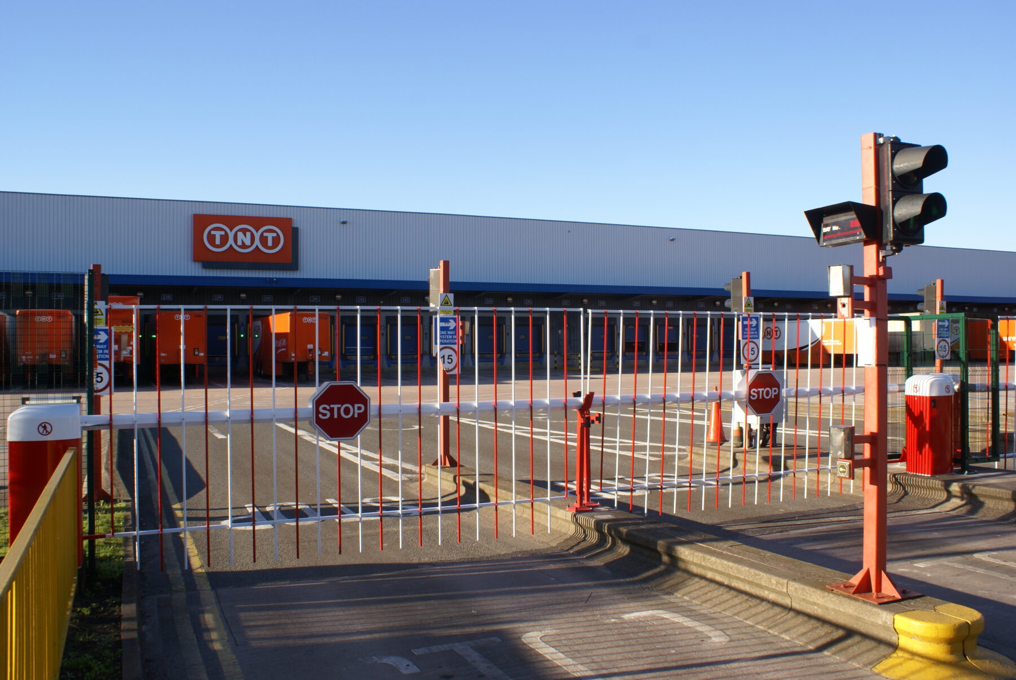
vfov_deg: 43.7
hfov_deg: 61.9
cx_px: 508
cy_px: 340
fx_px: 848
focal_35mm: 30
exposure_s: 1/80
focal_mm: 20
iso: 100
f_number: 9
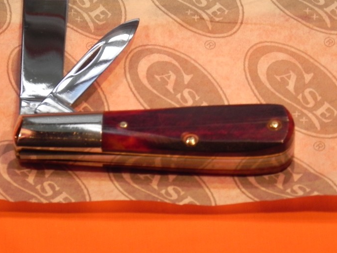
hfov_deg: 10.5
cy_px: 80
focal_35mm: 189
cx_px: 147
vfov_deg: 7.9
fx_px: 1840
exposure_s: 1/256
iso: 160
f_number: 5.6
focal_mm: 23
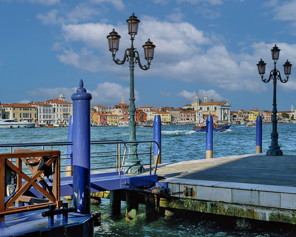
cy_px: 118
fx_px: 456
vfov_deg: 29.1
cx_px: 129
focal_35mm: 52
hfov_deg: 35.9
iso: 100
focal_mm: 46
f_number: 8
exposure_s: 1/250
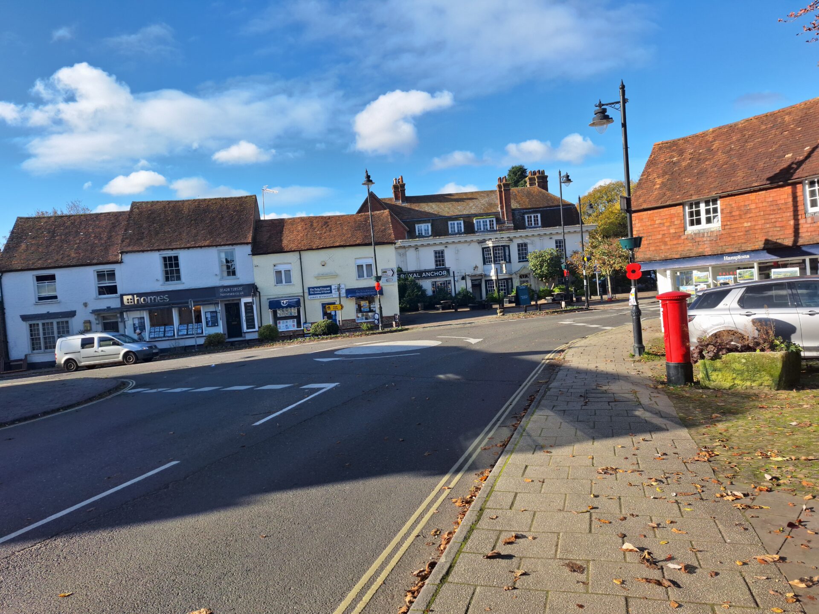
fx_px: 544
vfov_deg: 58.9
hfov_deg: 73.9
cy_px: 307
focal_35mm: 23
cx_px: 410
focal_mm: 5.54
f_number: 1.8
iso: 40
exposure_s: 1/1502
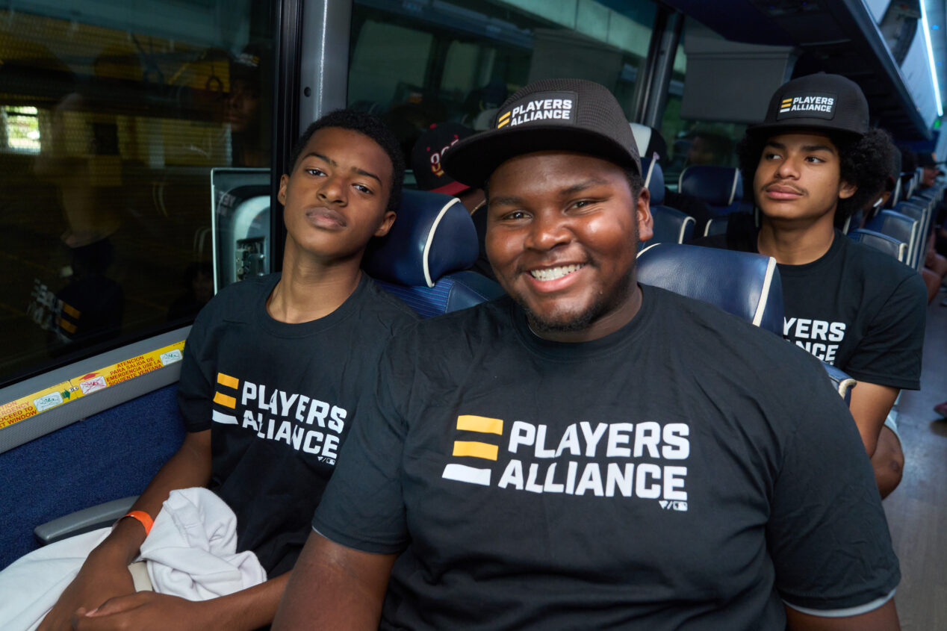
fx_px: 631
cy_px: 316
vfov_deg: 53.1
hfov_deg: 73.8
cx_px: 474
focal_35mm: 24
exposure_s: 1/160
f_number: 4
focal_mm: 24
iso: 3200
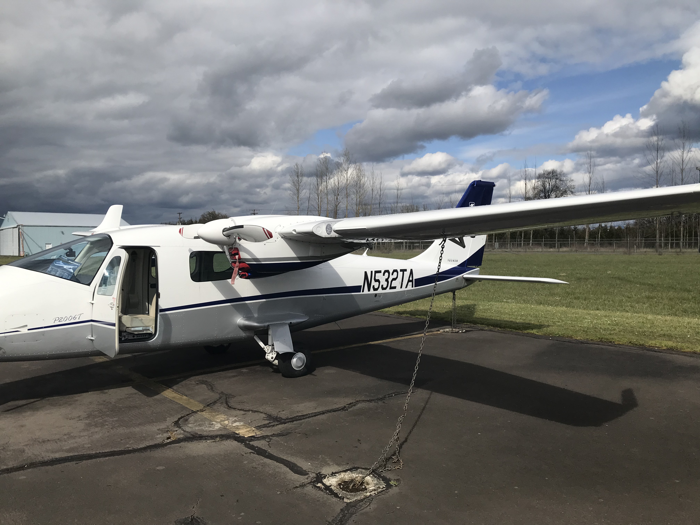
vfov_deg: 49.7
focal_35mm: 28
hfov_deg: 63.4
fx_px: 566
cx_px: 350
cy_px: 262
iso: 20
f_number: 1.8
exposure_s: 1/4167
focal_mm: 3.99
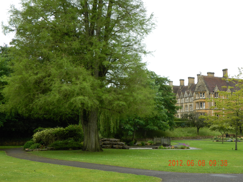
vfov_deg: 30.9
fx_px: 330
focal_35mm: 47
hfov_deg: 40.4
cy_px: 91
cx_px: 122
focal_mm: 8.4
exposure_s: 1/80
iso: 80
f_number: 3.6
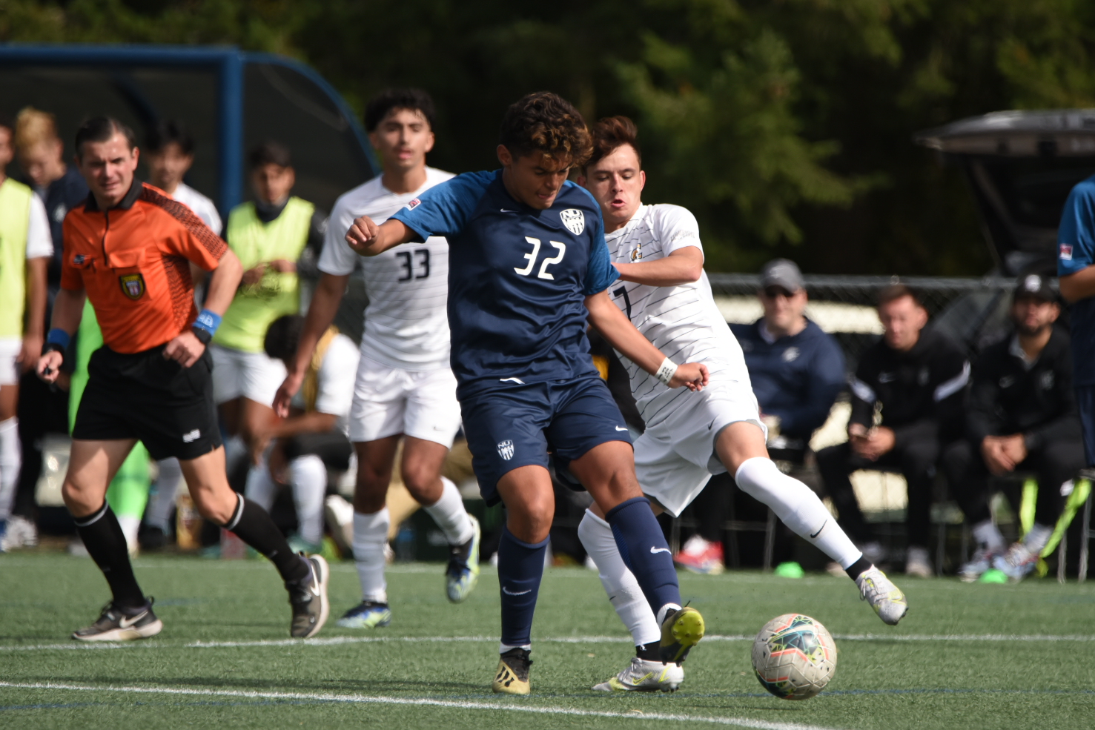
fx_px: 20015
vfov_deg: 2.1
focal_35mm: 658
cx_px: 538
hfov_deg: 3.1
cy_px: 339
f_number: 6.3
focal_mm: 600
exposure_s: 1/2500
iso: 720
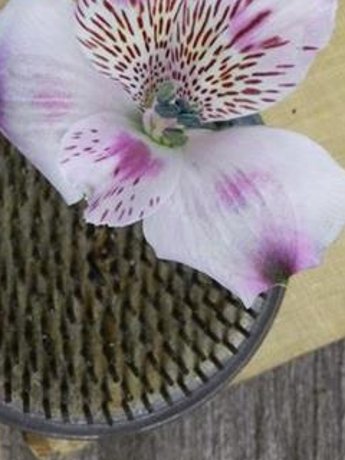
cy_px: 167
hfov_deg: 11.9
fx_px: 1661
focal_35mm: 125
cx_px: 161
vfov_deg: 15.7
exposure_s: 1/60
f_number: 4.6
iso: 800
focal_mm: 10.7
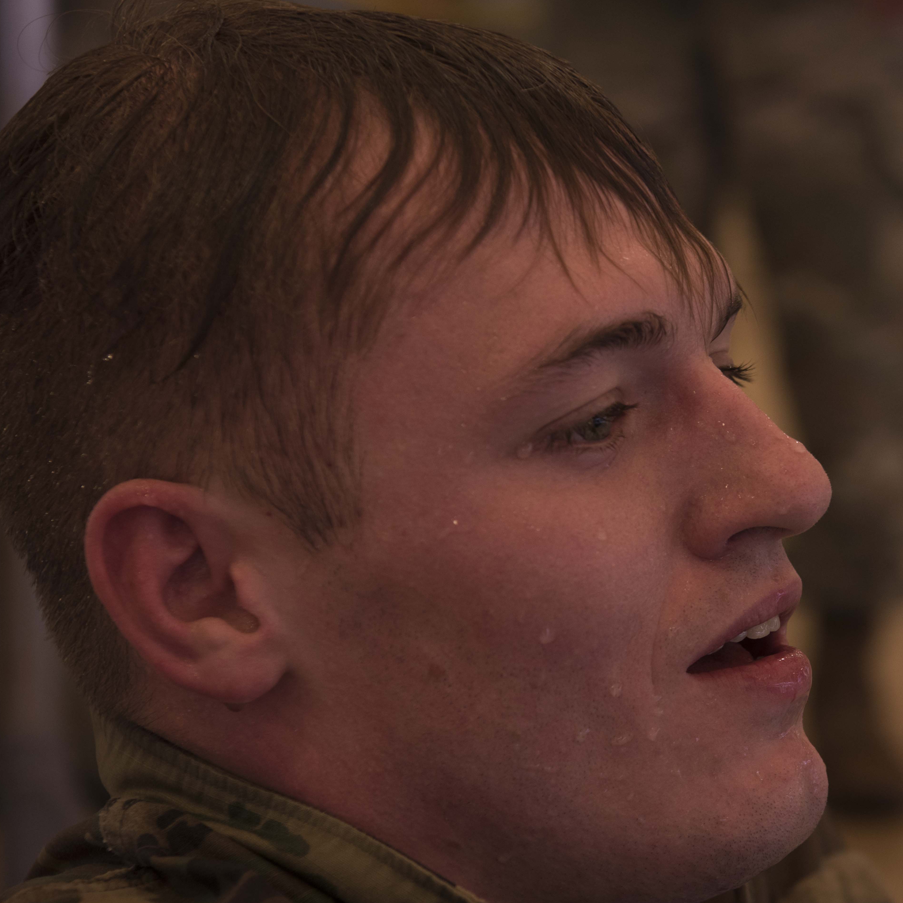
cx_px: 816
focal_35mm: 115
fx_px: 3394
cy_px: 566
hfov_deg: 15.0
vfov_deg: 15.1
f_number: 5
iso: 500
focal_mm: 70
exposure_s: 1/160
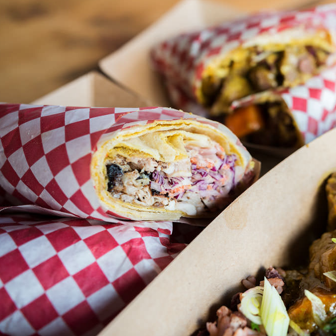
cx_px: 247
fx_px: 494
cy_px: 167
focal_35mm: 45
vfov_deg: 37.6
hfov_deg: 36.8
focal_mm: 35
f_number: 4
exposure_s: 1/125
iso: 400
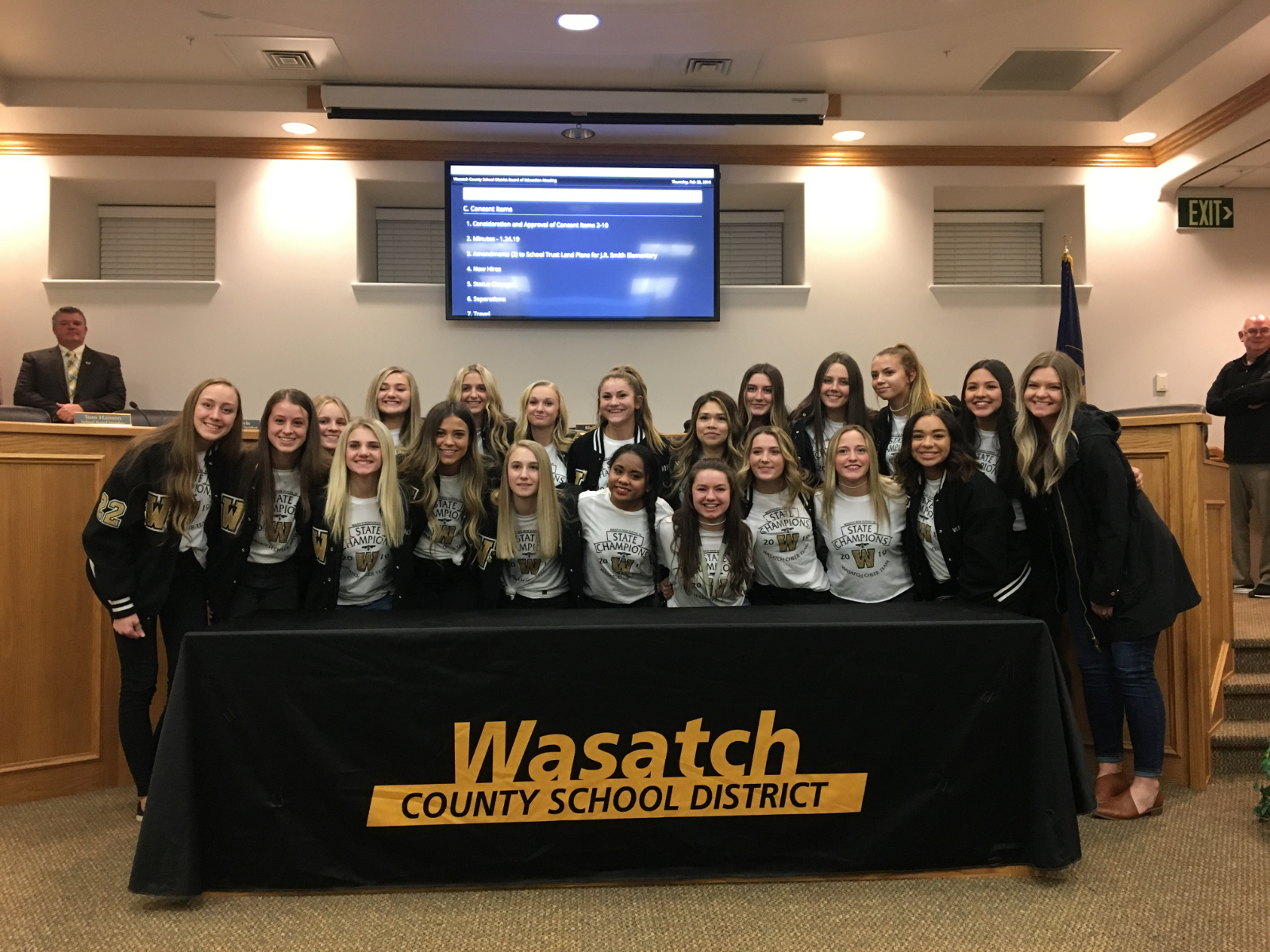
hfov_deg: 61.7
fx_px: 1064
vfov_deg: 48.2
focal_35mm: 29
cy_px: 476
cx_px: 635
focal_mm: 4.15
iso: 160
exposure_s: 1/30
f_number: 2.2
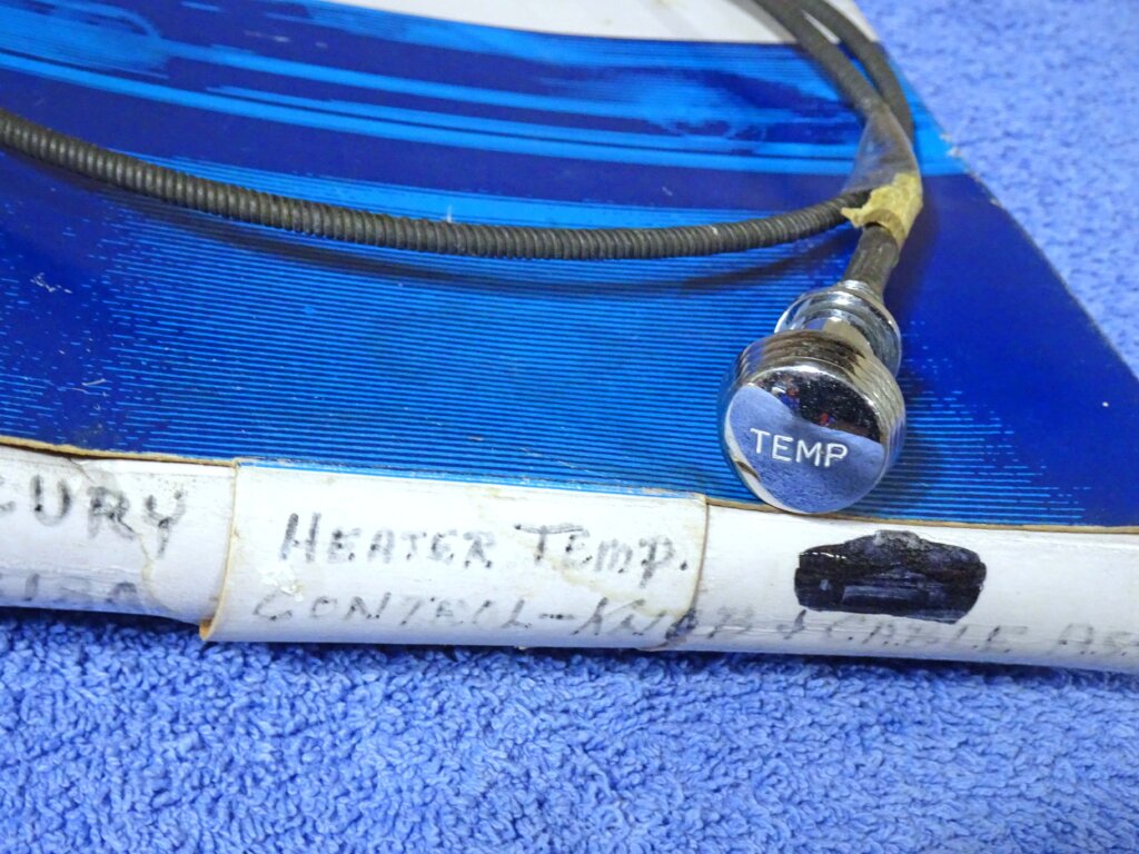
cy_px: 427
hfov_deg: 35.5
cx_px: 570
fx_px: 1777
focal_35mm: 54
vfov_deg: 27.0
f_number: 4.5
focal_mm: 9.18
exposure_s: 1/15
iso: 800
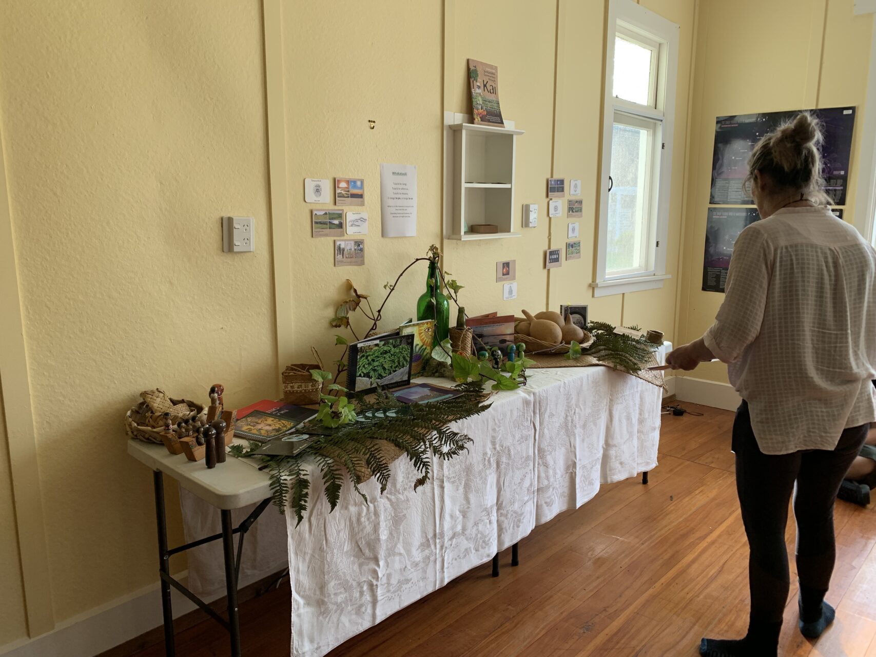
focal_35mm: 26
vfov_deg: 53.1
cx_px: 438
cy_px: 328
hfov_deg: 67.3
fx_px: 658
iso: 50
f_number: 1.8
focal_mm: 4.25
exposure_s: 1/121
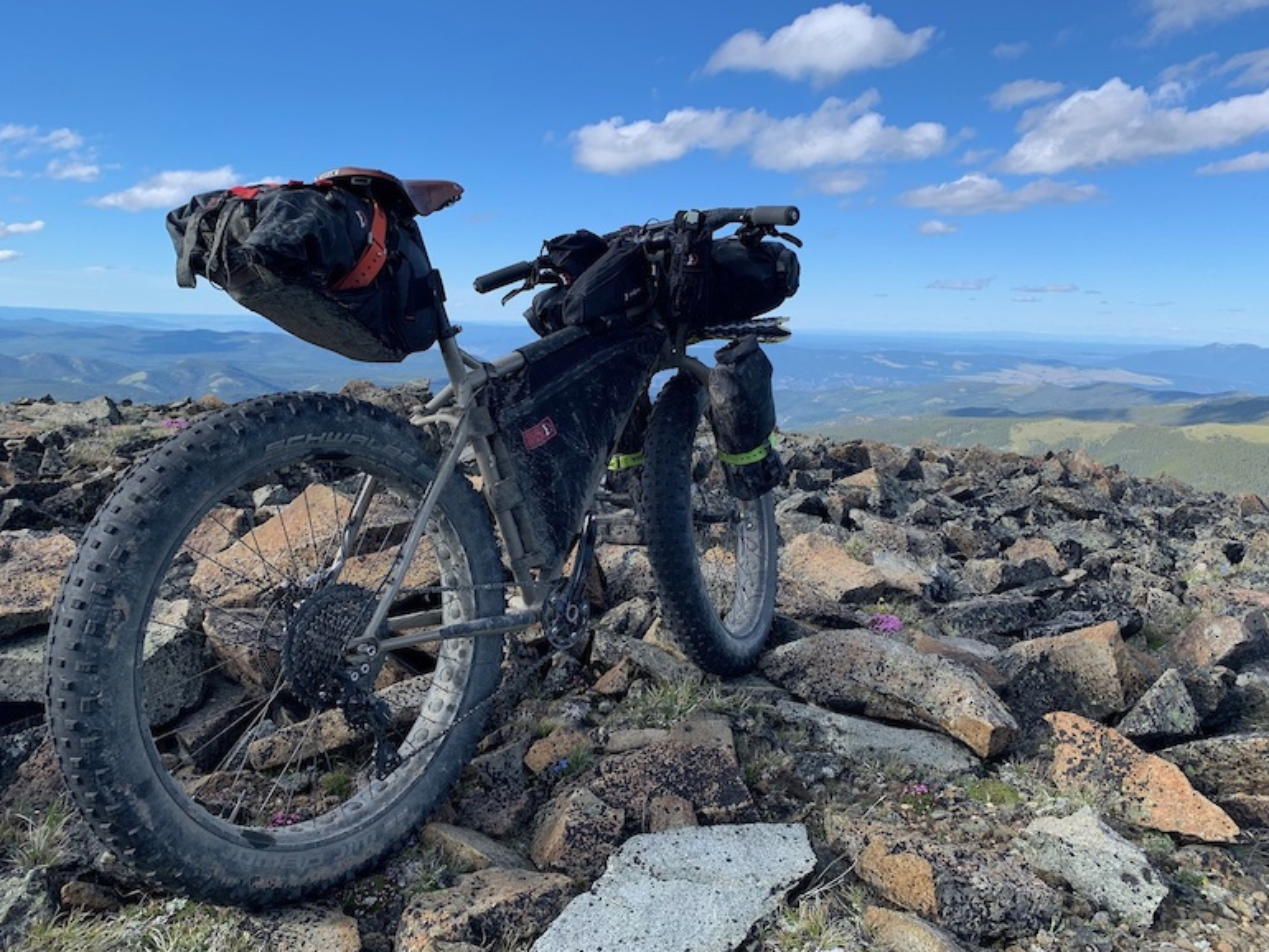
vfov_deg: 51.4
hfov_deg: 65.3
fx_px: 990
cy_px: 481
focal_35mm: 27
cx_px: 651
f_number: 1.8
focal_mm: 4.25
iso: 25
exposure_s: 1/1190
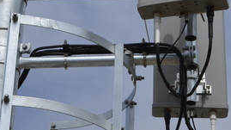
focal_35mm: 147
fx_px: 900
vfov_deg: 8.2
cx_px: 131
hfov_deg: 14.6
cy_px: -29
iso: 100
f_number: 11
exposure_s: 1/500
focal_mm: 36
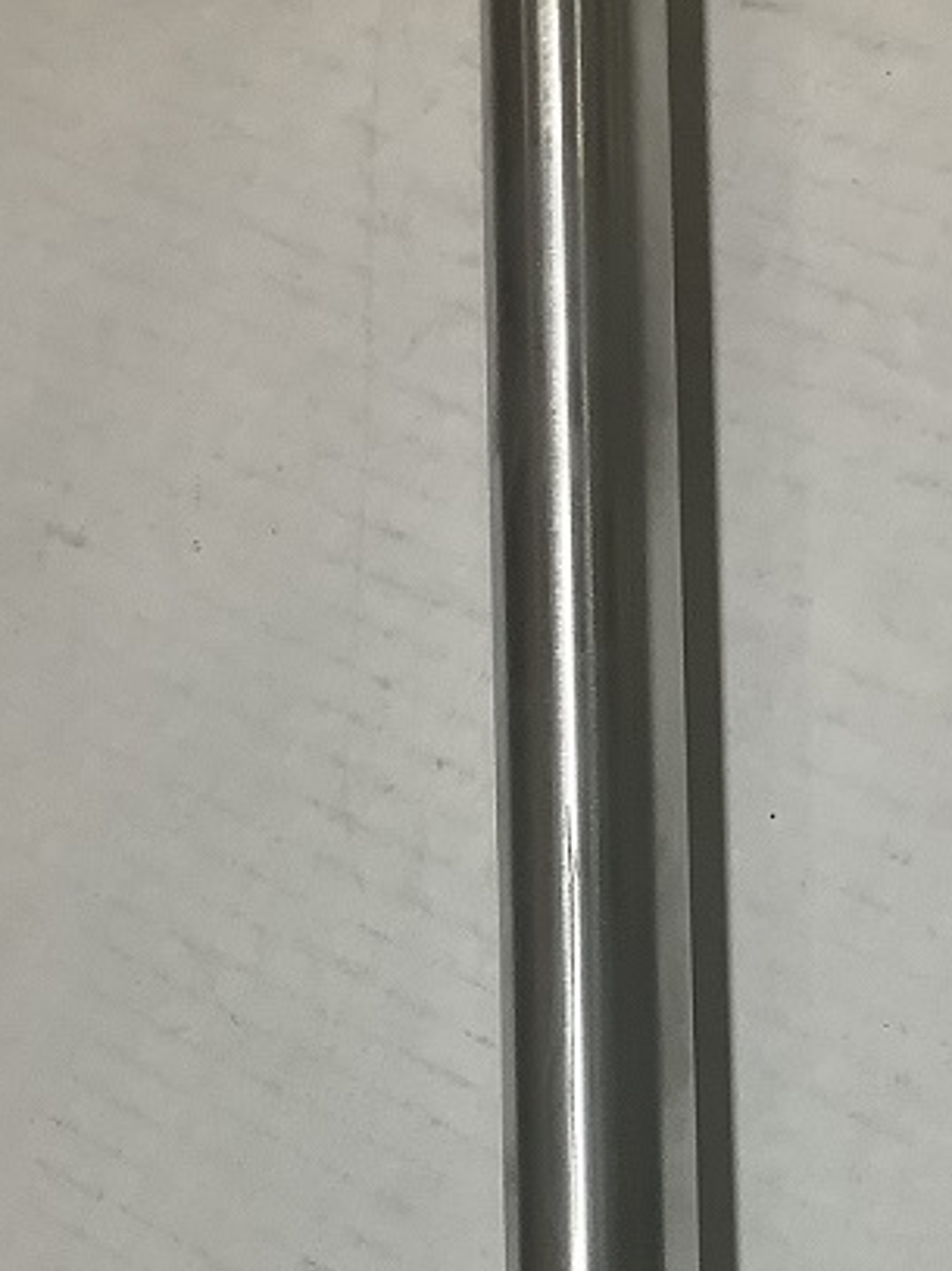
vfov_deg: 29.8
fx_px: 2238
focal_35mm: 61
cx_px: 665
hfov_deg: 23.9
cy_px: 1243
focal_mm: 3.3
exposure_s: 1/60
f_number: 2.4
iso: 100
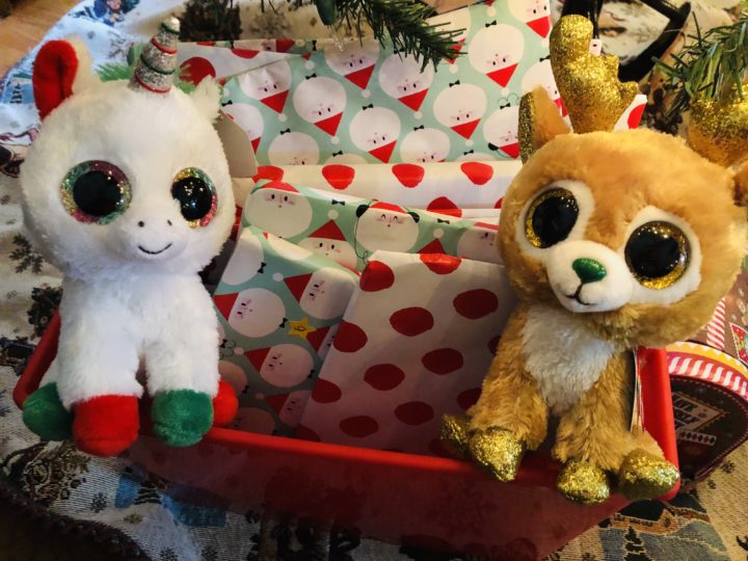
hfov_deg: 63.4
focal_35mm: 28
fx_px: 605
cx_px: 374
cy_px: 280
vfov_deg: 49.7
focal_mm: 3.99
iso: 125
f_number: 1.8
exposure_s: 1/4
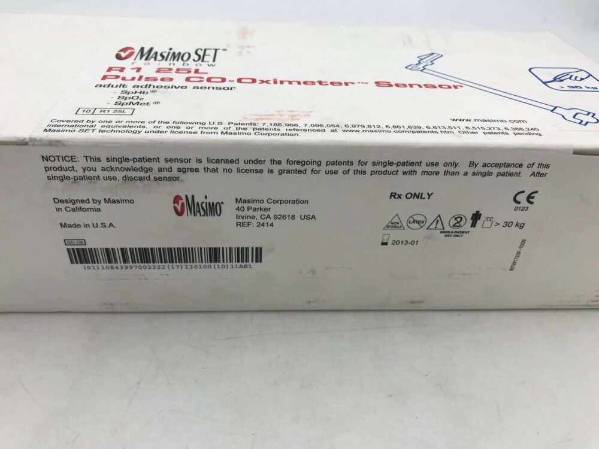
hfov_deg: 63.4
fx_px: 485
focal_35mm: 28
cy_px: 224
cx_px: 300
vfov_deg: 49.7
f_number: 1.8
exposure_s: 1/120
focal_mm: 3.99
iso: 25
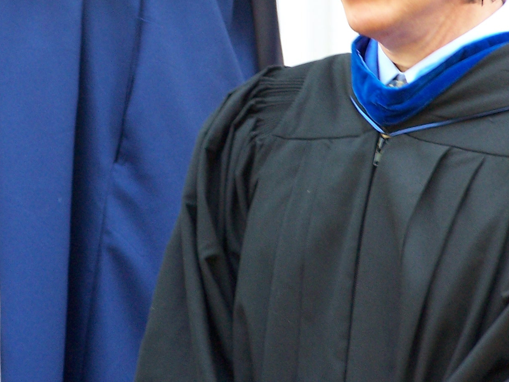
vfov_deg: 4.2
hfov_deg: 5.6
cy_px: 88
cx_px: 185
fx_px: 5221
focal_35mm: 355
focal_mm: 28
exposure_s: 1/40
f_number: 3.2
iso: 140
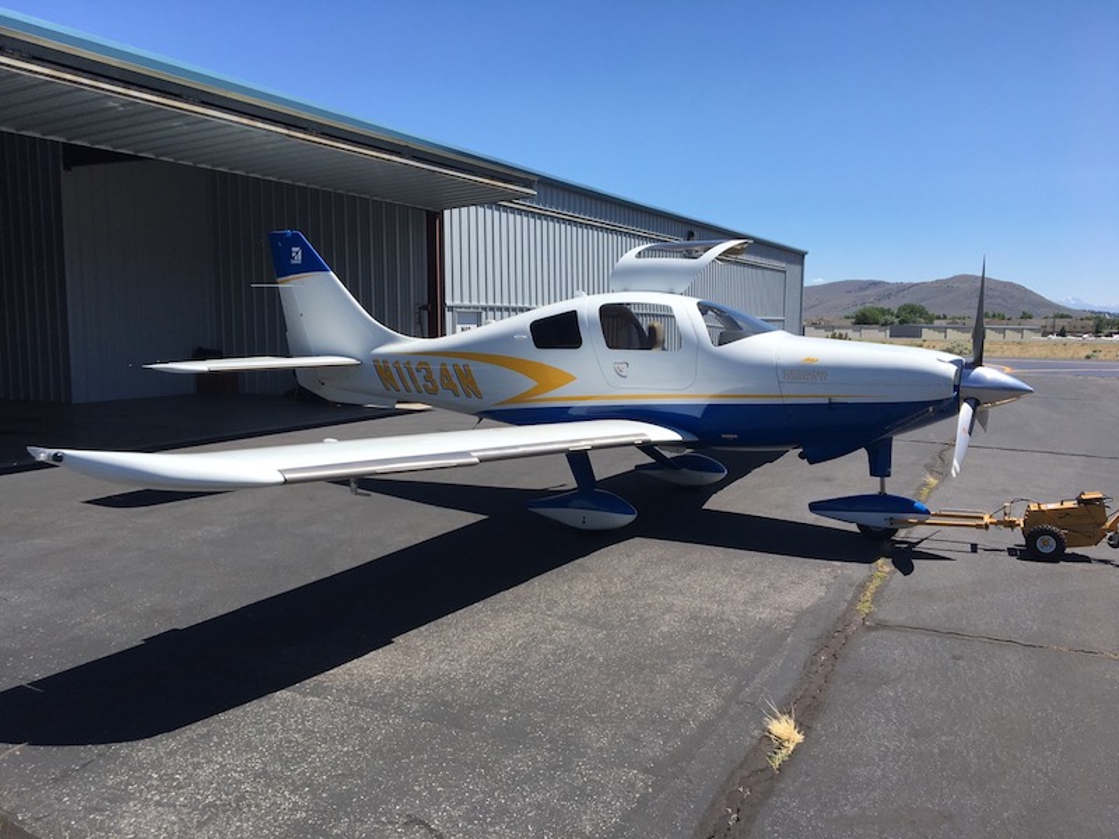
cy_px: 420
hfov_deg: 61.7
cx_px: 560
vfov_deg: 48.2
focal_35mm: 29
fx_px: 937
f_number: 2.2
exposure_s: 1/2137
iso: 25
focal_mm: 4.15
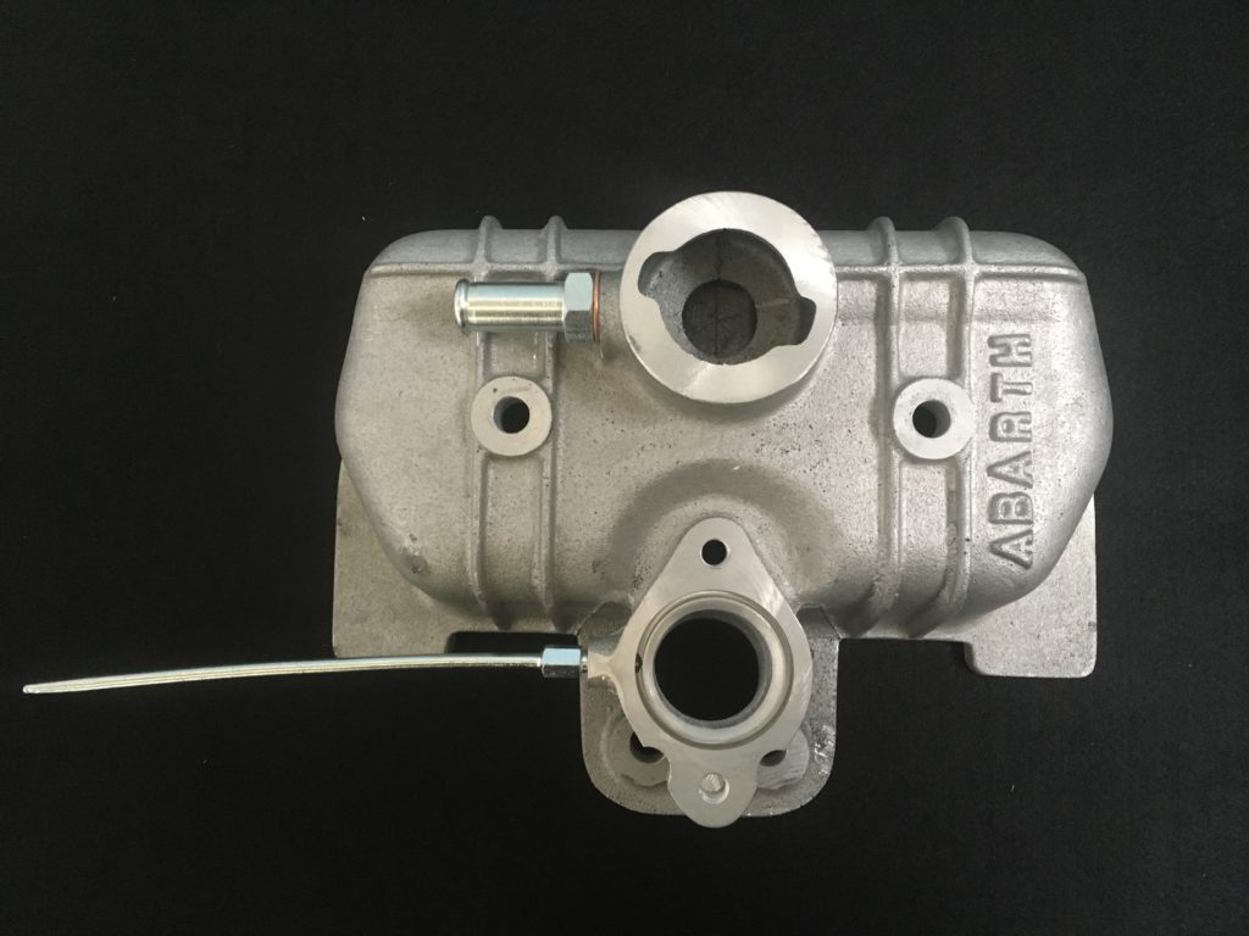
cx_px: 624
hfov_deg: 61.7
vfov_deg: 48.2
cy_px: 468
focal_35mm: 29
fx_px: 1046
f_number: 2.2
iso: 200
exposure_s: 1/17
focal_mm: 4.15
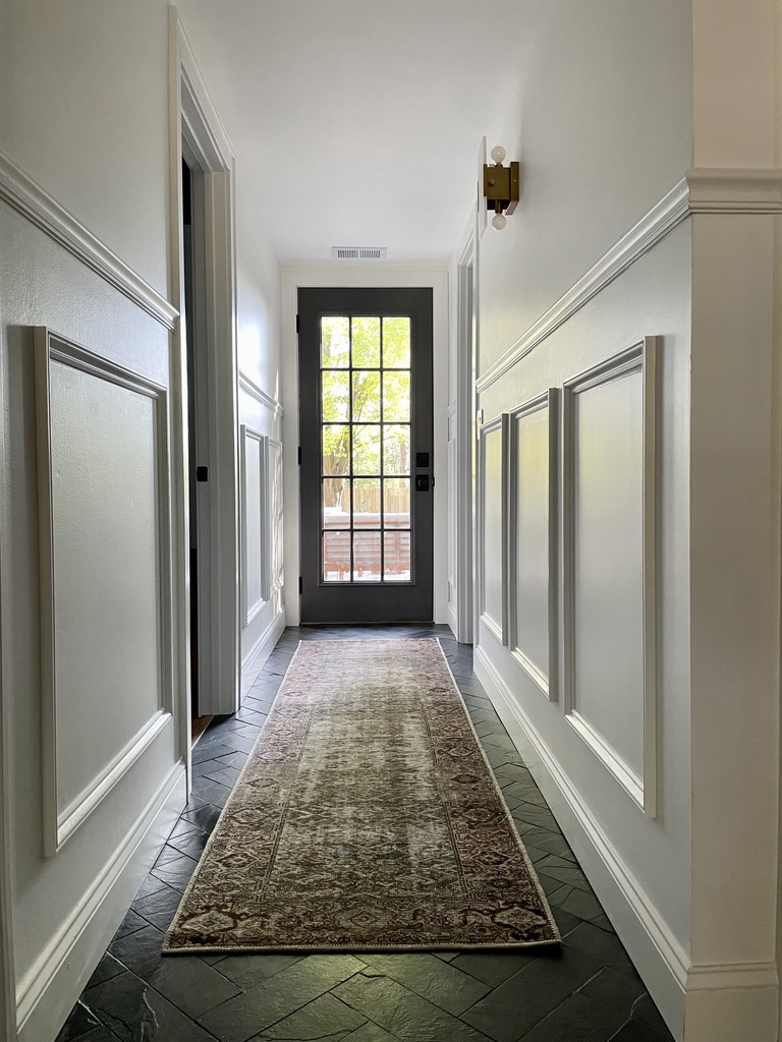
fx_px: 783
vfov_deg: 67.3
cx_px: 391
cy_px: 521
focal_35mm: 26
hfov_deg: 53.1
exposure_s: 1/92
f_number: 1.6
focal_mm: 4.2
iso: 125
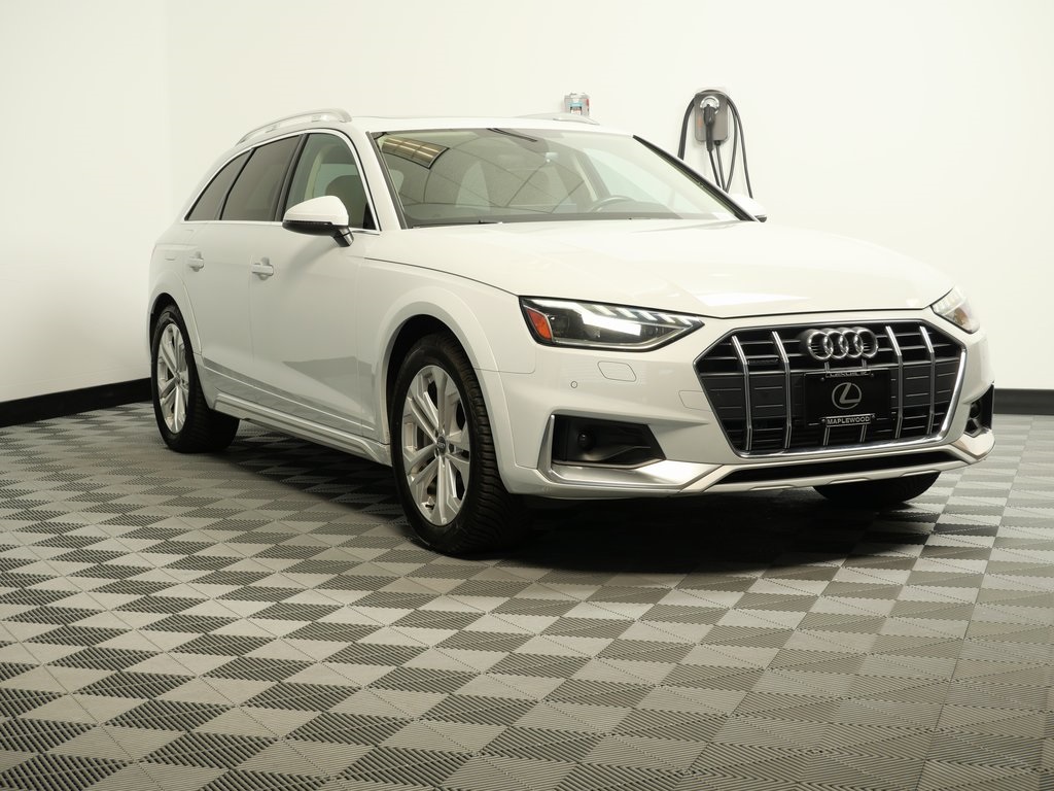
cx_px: 527
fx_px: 1522
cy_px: 396
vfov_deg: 29.1
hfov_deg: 38.2
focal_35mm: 50
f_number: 5.6
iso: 250
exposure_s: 1/200
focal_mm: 25
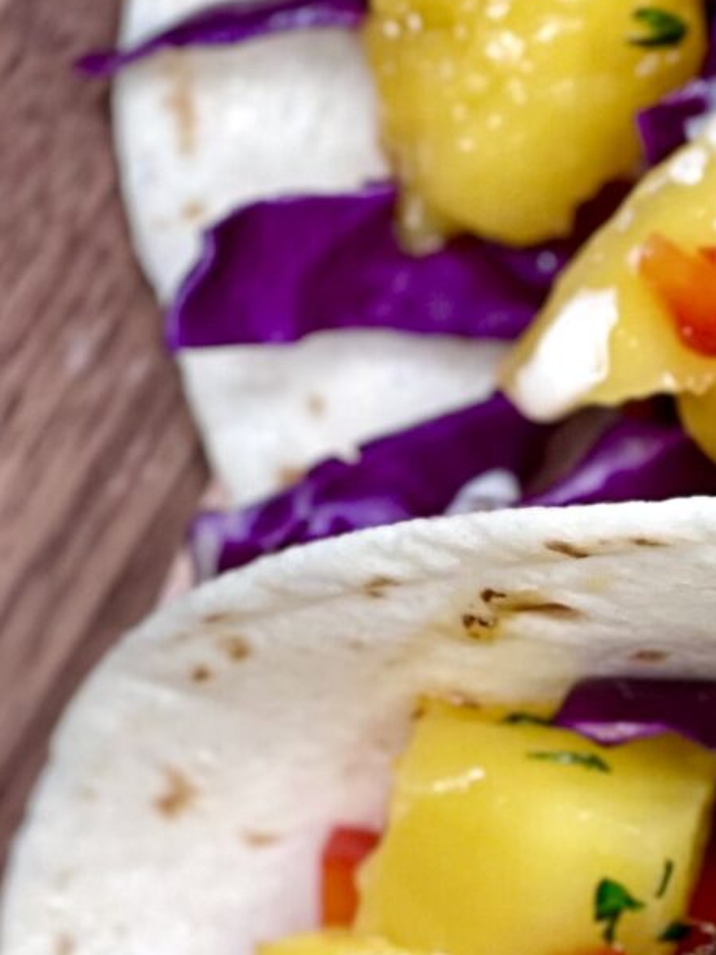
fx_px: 7617
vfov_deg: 6.9
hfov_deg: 5.3
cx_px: 1232
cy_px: 1883
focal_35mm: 276
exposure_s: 1/121
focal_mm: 7.5
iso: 80
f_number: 2.2
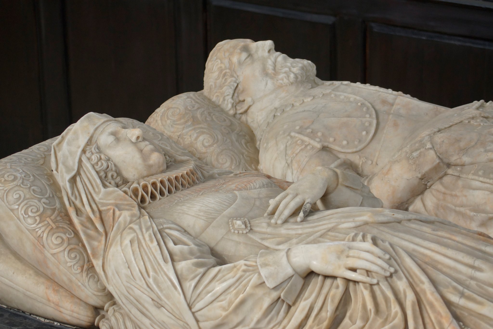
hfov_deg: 16.1
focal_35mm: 128
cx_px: 246
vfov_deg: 10.8
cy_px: 164
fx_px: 1746
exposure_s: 1/160
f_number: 5
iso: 400
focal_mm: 85
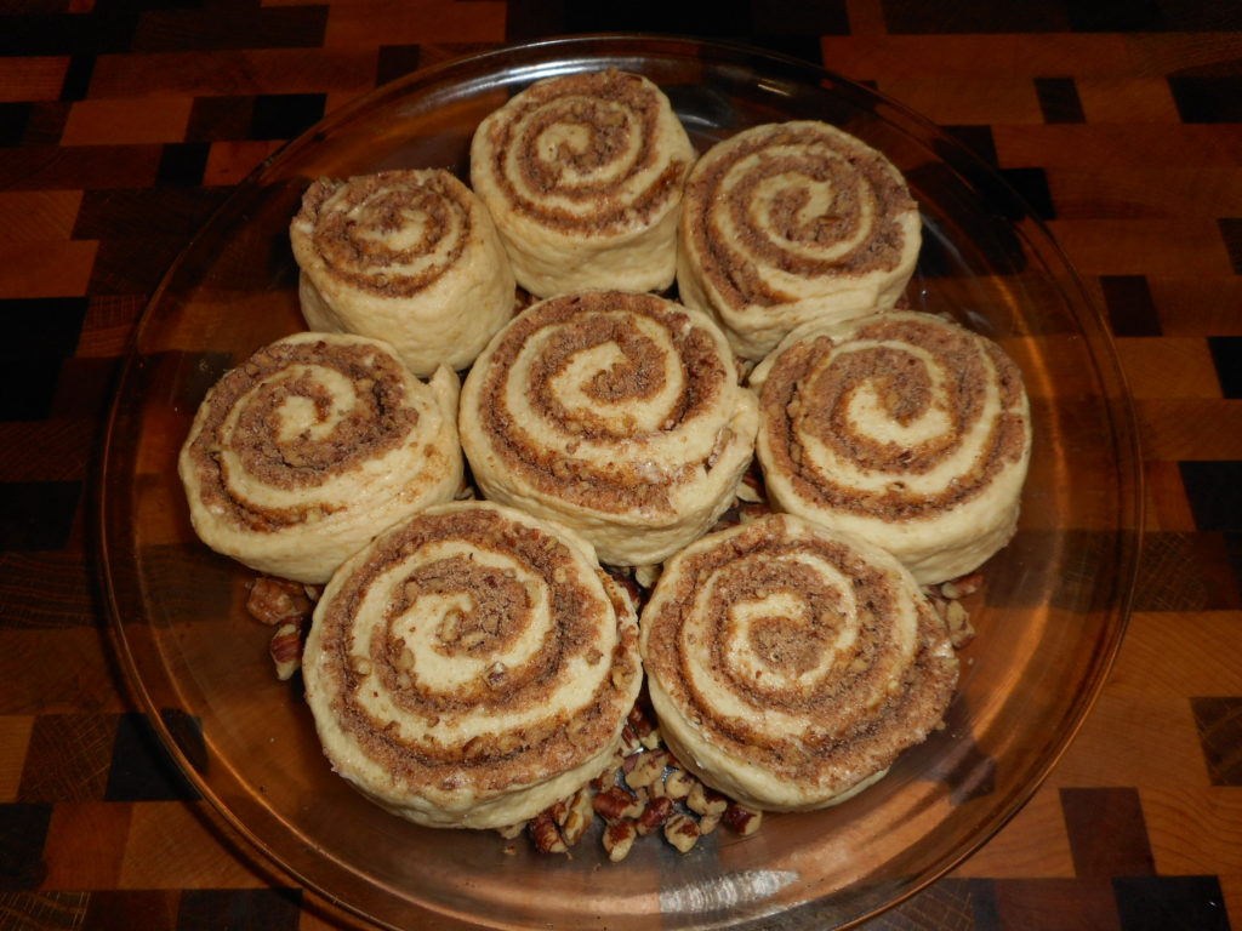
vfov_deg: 54.9
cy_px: 466
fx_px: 897
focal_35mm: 25
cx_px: 621
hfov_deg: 69.4
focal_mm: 4.5
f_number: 3.7
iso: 80
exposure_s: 1/25
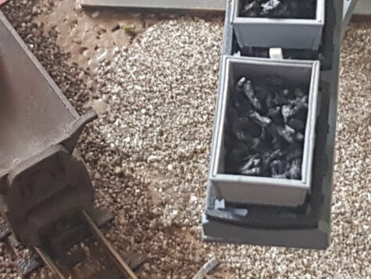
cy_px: -2
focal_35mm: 140
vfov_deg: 10.5
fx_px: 1502
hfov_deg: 14.1
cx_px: 176
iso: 160
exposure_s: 1/50
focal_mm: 4.3
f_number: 1.7
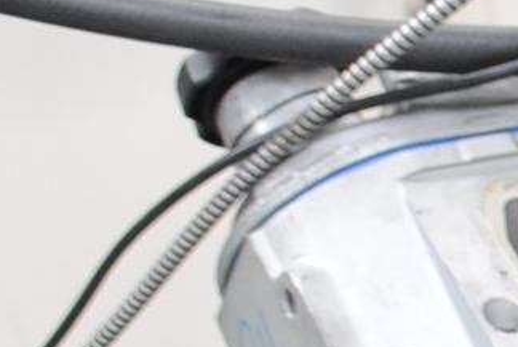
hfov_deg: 8.3
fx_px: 3098
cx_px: 1464
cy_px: 600
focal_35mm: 215
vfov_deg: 6.3
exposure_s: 1/6
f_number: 6.3
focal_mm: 24
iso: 400
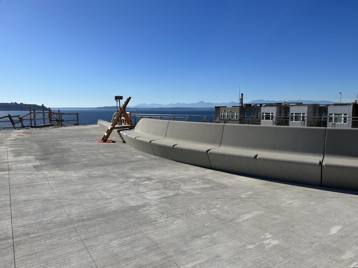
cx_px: 179
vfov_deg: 53.1
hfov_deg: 67.3
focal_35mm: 26
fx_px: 269
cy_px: 134
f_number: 1.5
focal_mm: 5.7
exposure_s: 1/8696
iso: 50
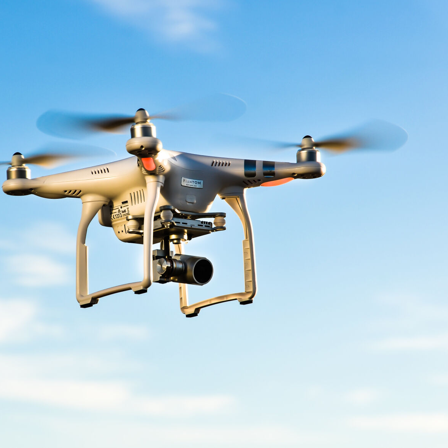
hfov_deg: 10.7
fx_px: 2396
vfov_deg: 10.7
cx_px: 167
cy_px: 224
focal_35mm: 164
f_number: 7.1
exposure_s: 1/400
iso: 100
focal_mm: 85
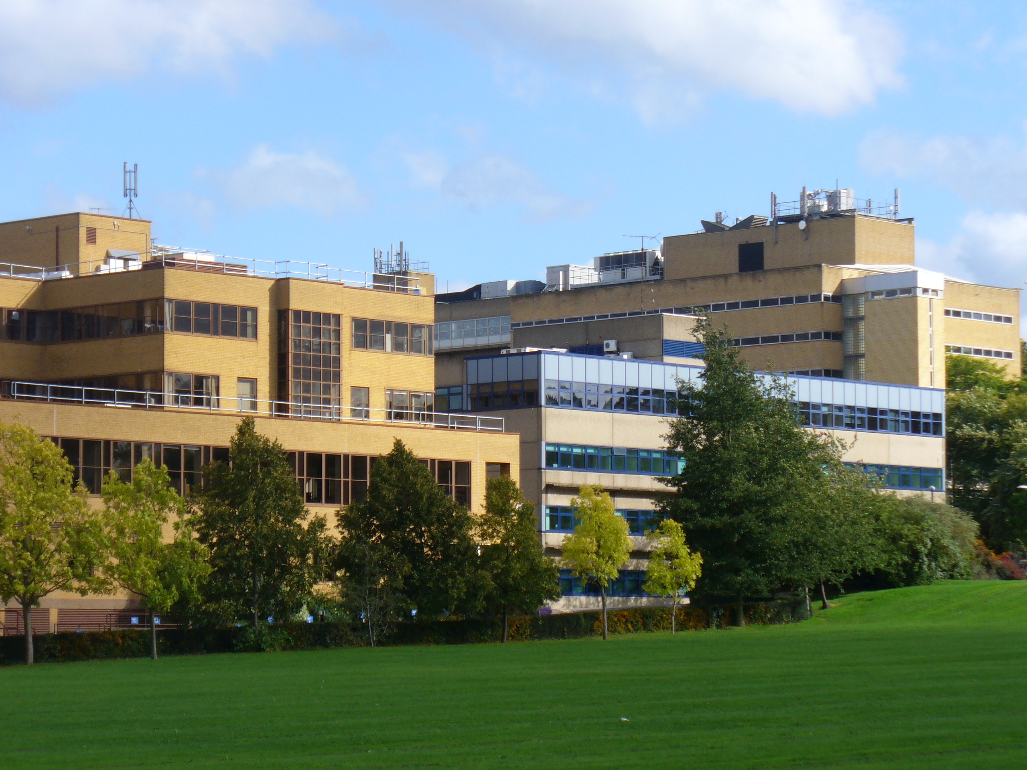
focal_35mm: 111
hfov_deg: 17.7
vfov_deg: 13.3
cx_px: 514
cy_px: 385
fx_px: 3293
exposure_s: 1/640
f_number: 3.6
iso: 80
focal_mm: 18.3
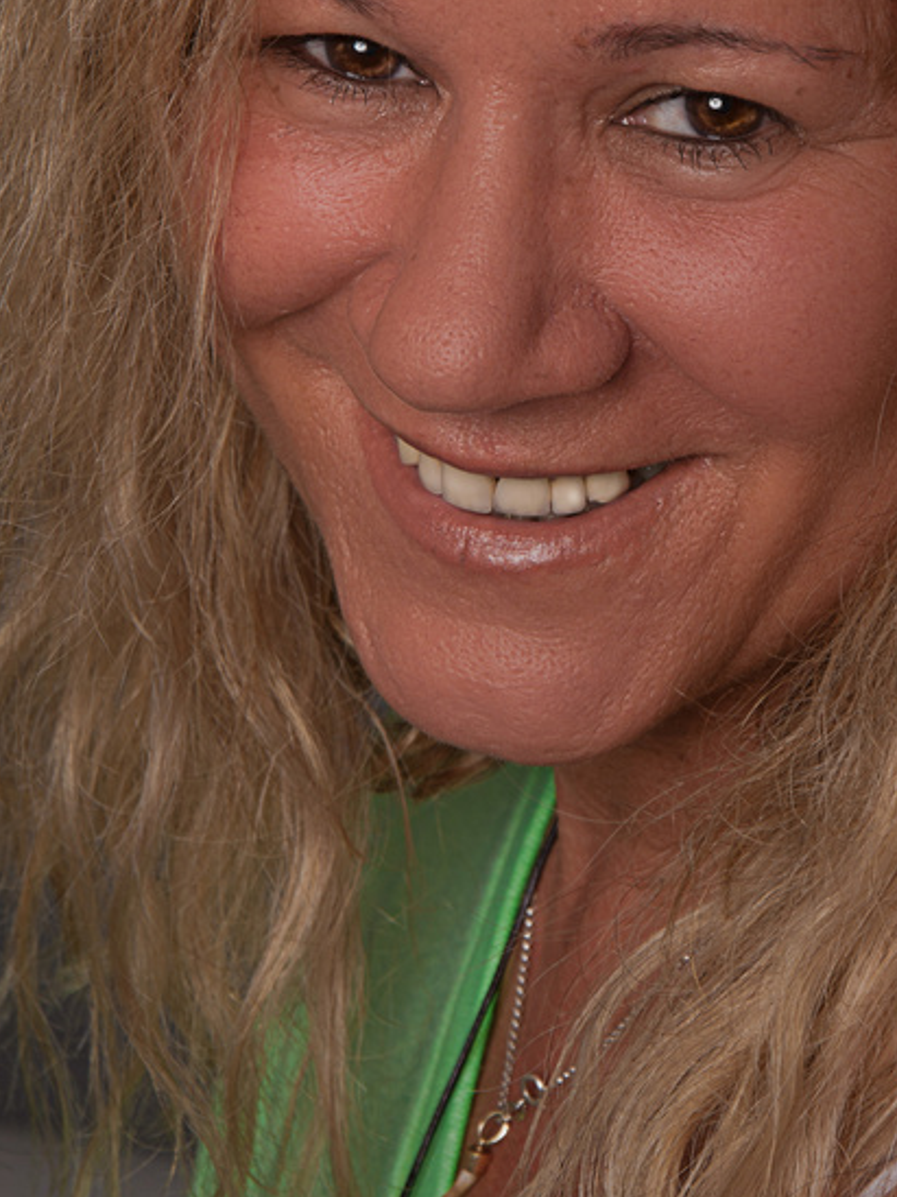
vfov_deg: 8.7
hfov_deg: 6.5
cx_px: 660
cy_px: 269
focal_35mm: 227
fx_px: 7843
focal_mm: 80
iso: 100
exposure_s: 1/160
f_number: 10
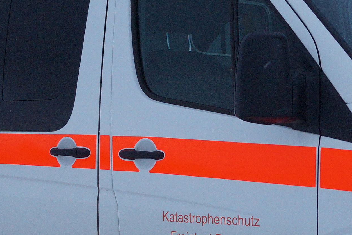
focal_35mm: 101
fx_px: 987
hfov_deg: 20.1
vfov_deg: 13.5
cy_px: 147
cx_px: 239
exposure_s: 1/160
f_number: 4
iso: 1000
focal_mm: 22
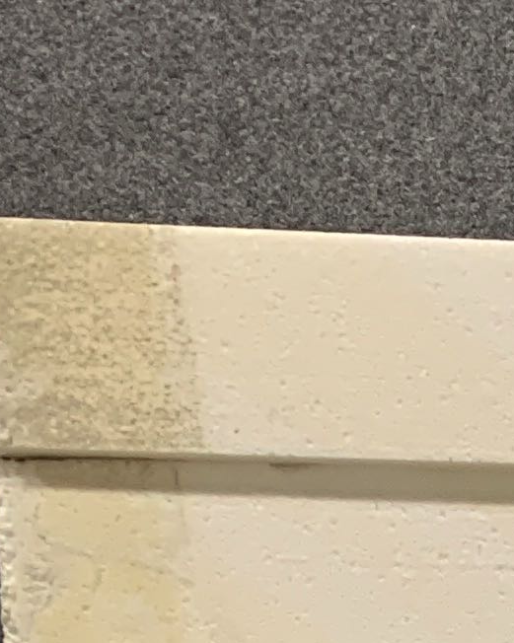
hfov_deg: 8.8
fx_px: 2988
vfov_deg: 9.7
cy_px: 1893
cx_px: 1262
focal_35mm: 157
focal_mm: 4.25
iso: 100
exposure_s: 1/89
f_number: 1.8
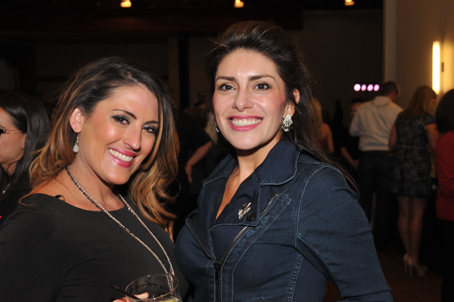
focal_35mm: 55
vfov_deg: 24.8
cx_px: 224
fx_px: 687
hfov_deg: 36.6
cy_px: 148
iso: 500
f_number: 6.3
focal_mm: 35
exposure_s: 1/60
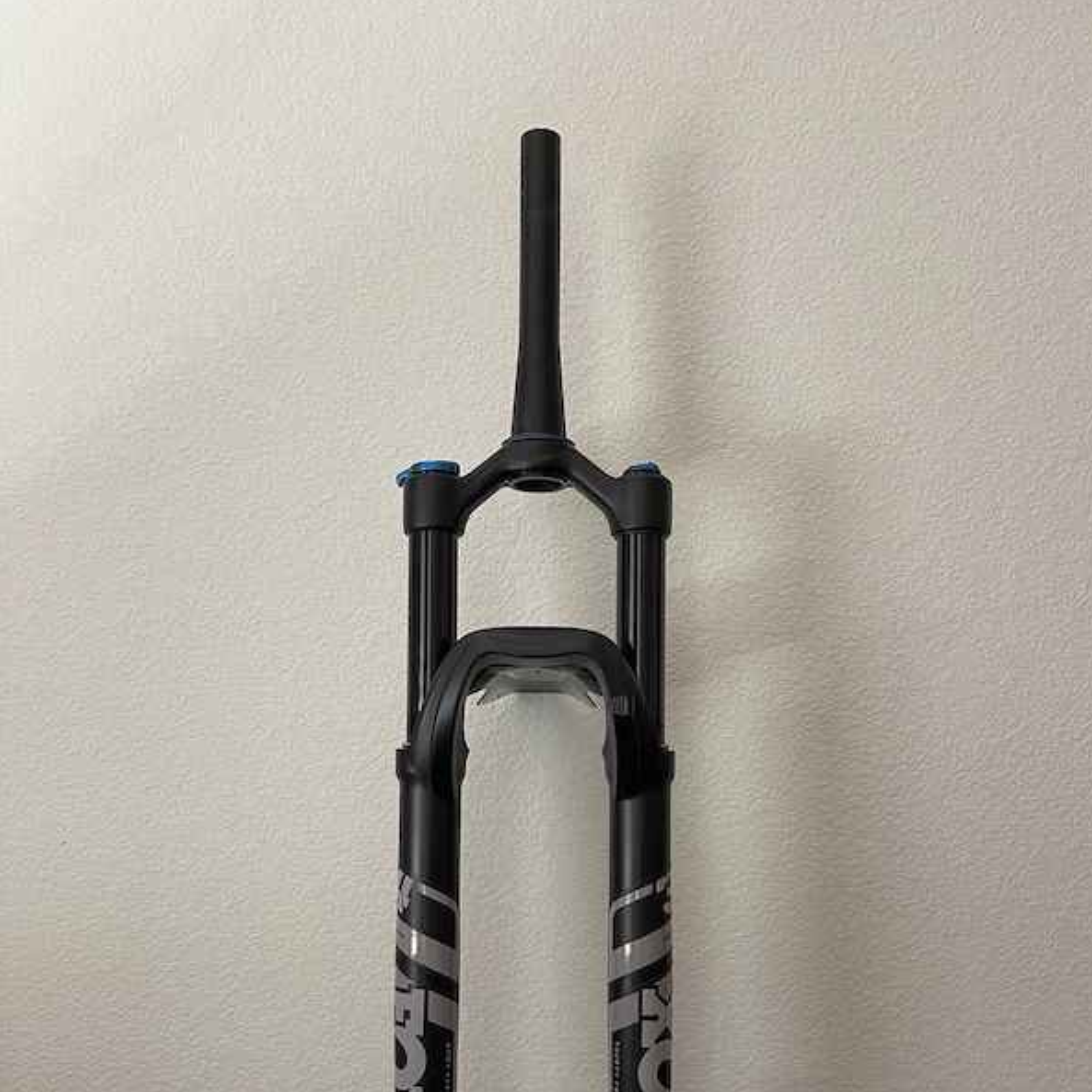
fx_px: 1106
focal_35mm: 31
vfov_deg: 51.6
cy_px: 726
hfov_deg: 52.5
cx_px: 551
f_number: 1.6
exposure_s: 1/60
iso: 250
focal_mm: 5.1
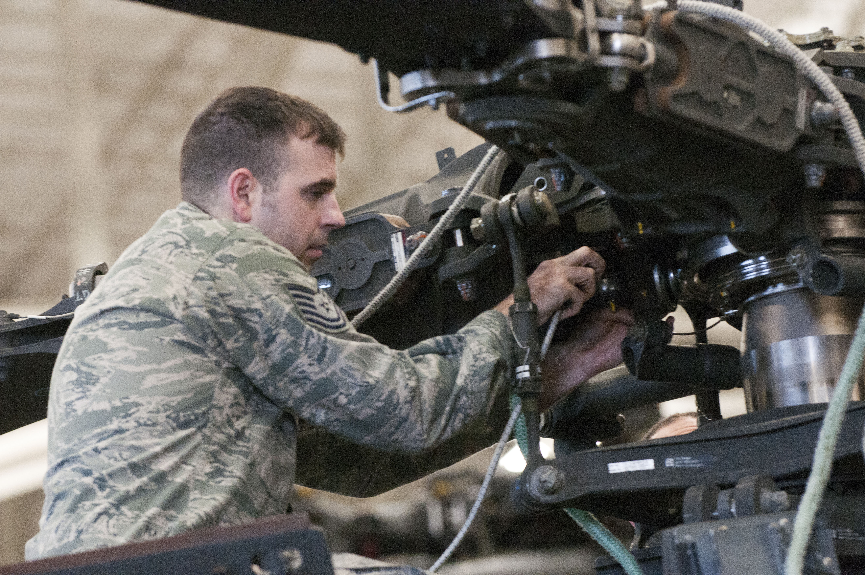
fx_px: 5760
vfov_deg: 5.7
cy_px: 288
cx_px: 432
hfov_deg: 8.6
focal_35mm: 240
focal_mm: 160
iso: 3200
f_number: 4
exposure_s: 1/250
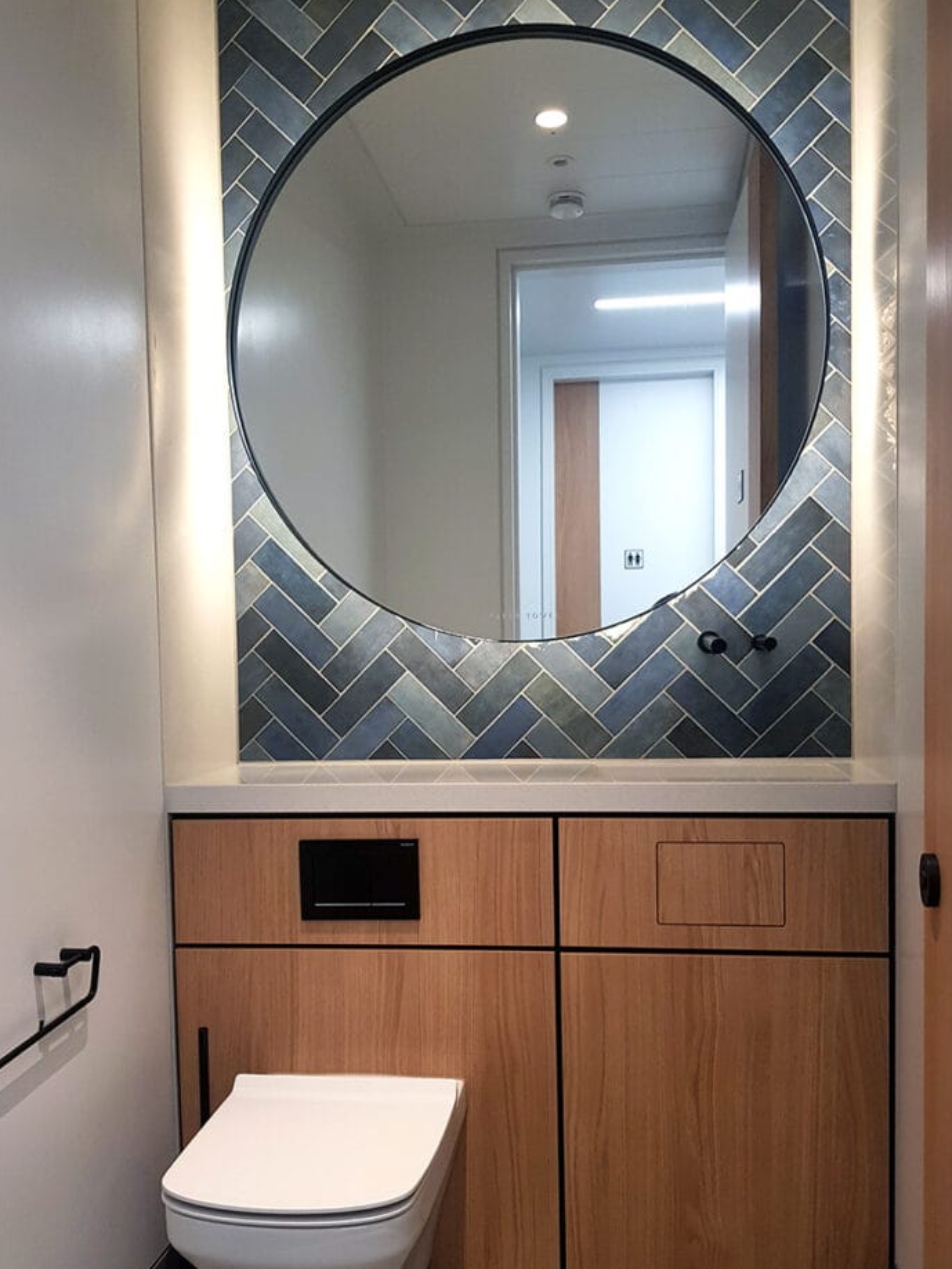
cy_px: 702
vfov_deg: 61.5
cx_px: 455
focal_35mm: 29
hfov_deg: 48.2
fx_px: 1063
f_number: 1.7
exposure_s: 1/50
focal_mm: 4.2
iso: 64
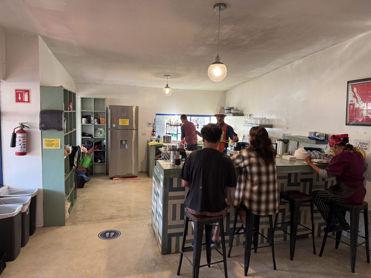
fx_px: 257
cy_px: 139
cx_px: 186
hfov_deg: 71.6
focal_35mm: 24
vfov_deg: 56.8
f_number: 1.78
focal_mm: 6.76
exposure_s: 1/60
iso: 160
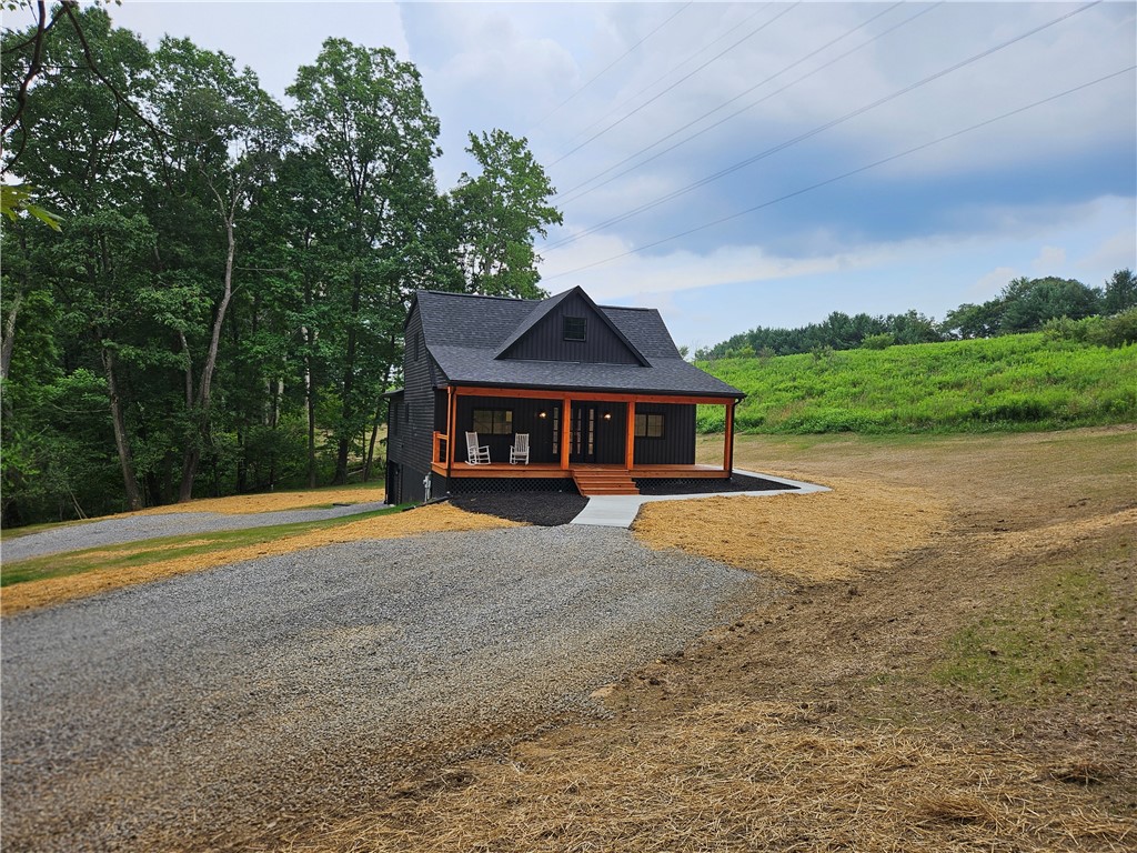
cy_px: 426
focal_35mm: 23
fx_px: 755
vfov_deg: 58.9
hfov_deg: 73.9
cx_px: 568
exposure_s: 1/562
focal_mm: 5.4
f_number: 1.8
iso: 25
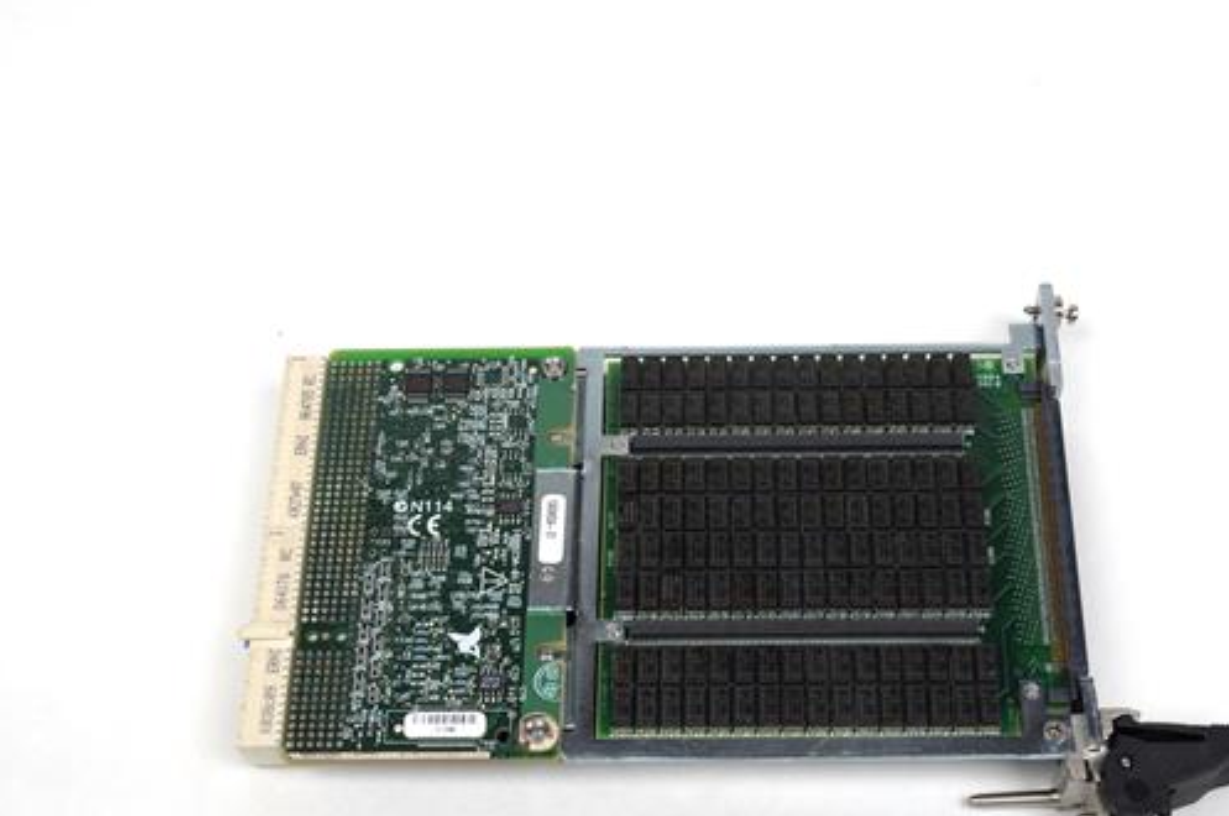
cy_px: 481
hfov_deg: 34.4
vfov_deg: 23.3
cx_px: 715
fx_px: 1977
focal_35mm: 58
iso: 200
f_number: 13
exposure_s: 1/200
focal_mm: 32
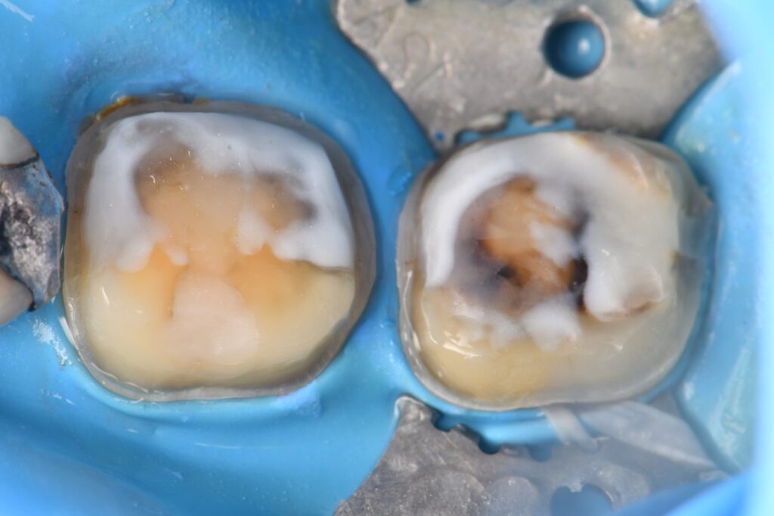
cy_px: 258
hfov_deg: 13.1
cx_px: 387
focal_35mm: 157
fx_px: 3374
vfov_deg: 8.7
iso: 200
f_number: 32
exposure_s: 1/160
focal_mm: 105
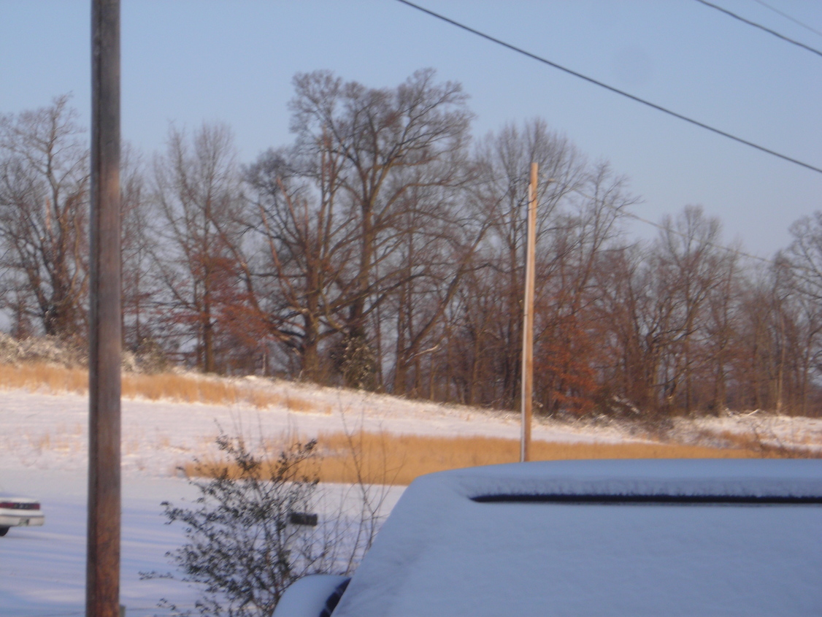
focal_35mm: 116
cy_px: 308
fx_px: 2755
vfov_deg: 12.8
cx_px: 411
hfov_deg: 17.0
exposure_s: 1/257
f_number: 5.3
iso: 75
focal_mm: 19.2
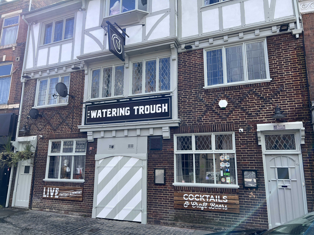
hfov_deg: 67.3
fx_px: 236
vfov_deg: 53.1
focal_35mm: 26
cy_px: 118
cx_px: 157
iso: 50
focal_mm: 5.7
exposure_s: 1/924
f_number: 1.5
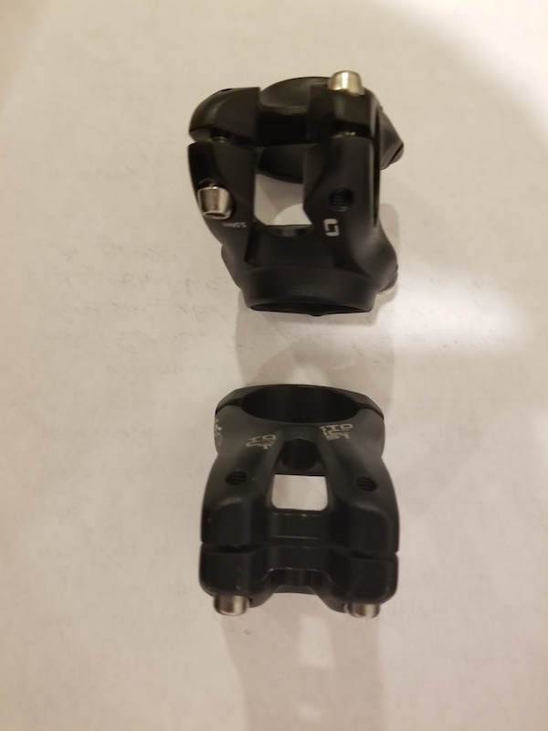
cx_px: 274
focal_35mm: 26
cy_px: 366
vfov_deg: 67.3
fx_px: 549
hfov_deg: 53.1
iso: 250
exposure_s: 1/24
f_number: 1.7
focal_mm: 4.25
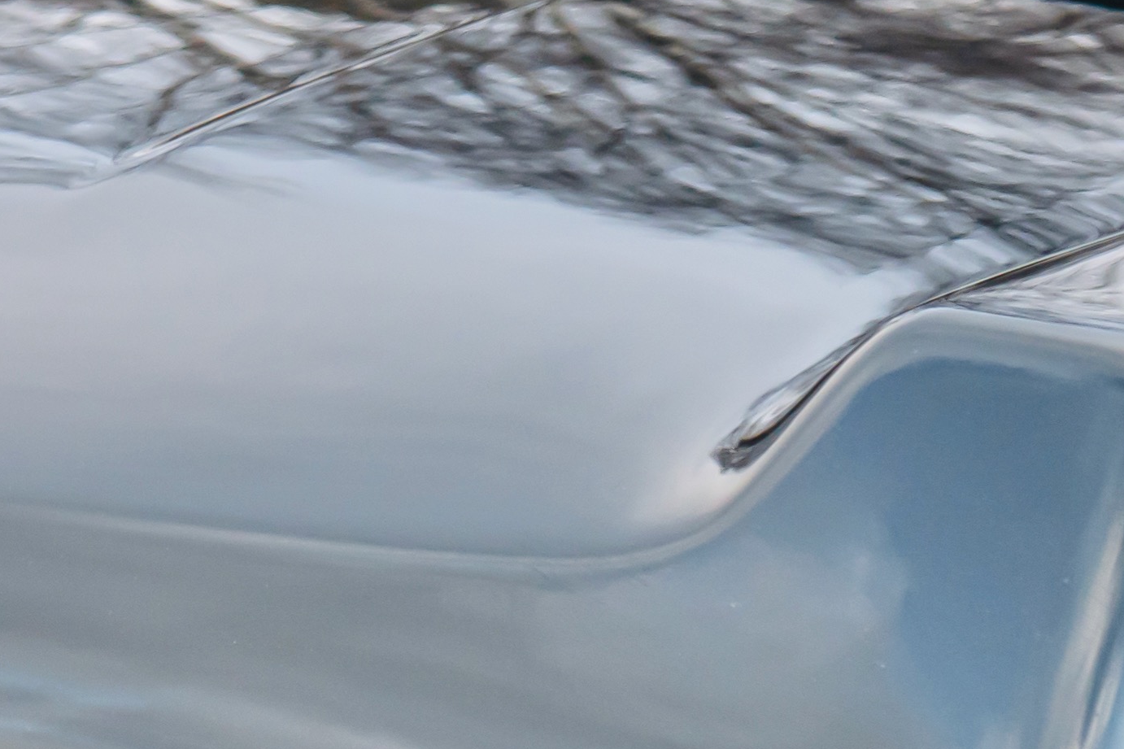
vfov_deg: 8.2
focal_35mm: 165
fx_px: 5151
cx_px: -465
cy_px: 850
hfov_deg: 12.0
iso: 500
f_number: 5.6
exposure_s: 1/200
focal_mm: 38
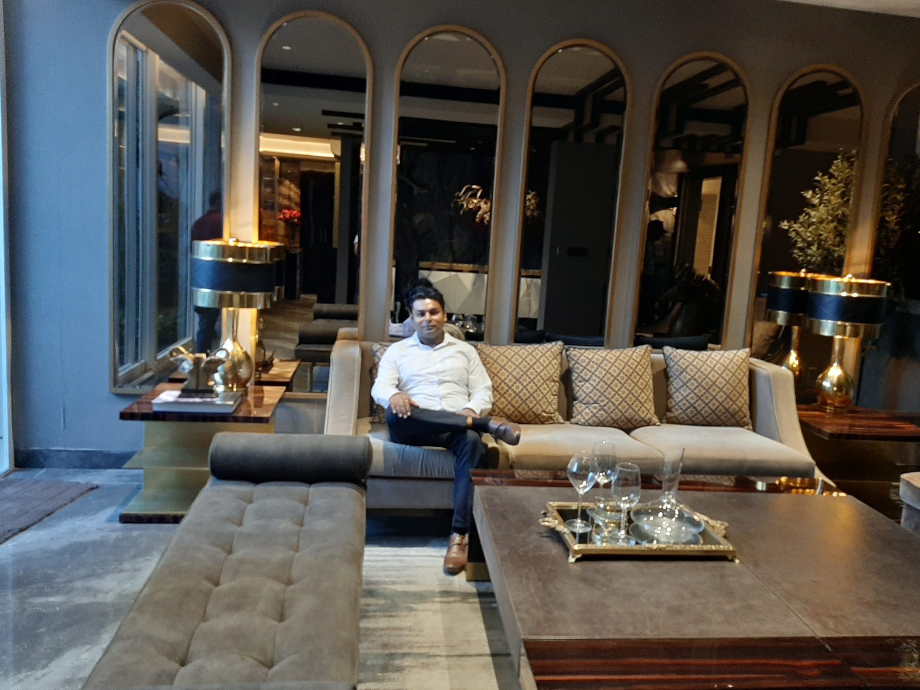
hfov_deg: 65.3
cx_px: 468
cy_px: 336
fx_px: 718
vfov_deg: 51.3
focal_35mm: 27
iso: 160
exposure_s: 1/50
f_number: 1.7
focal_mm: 3.93
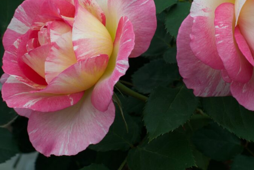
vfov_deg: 11.4
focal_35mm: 120
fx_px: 847
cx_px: 173
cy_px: 40
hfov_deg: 17.0
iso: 400
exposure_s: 1/80
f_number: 8
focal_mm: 50
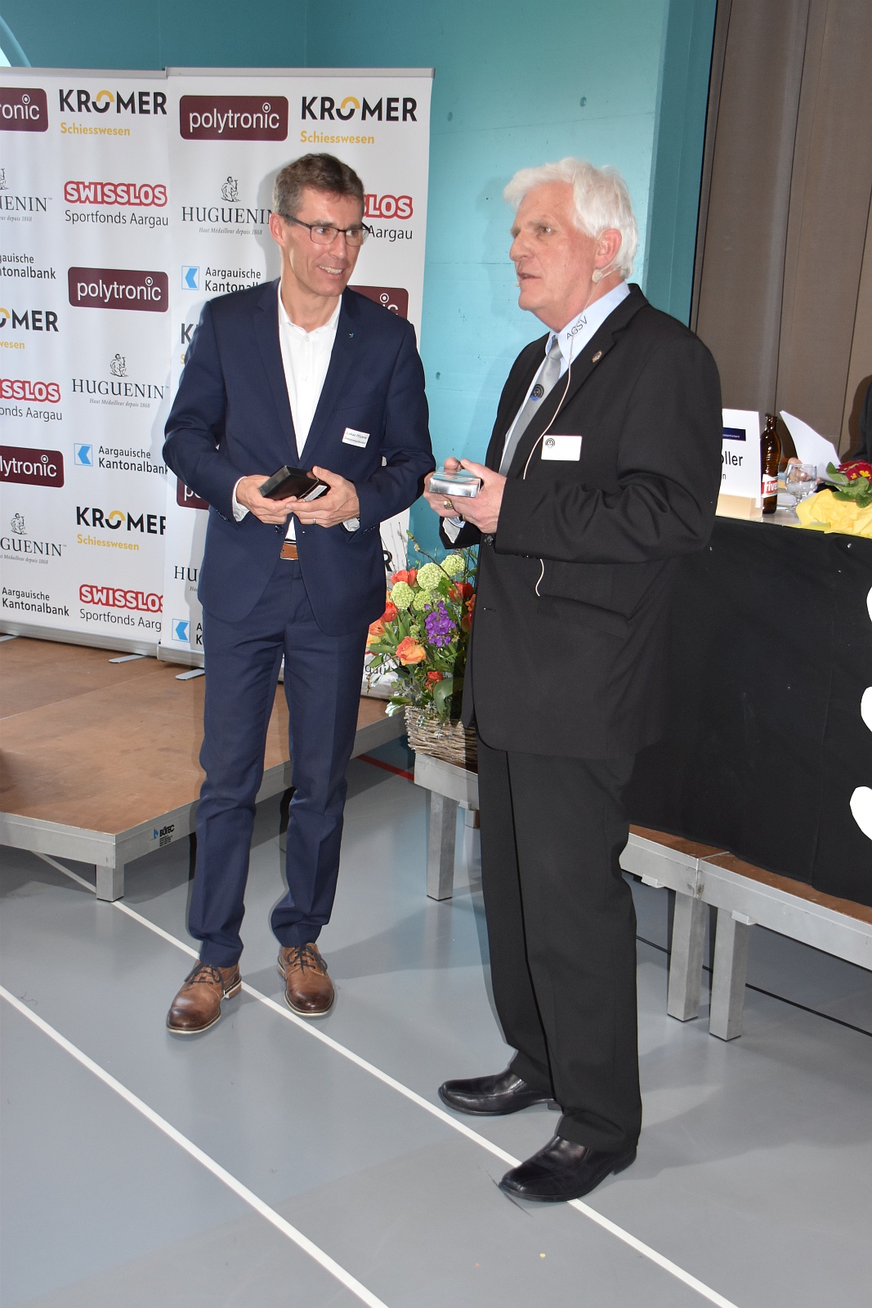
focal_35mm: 45
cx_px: 436
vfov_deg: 43.6
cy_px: 654
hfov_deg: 29.9
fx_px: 1635
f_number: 4.2
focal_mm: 30
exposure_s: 1/80
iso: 800
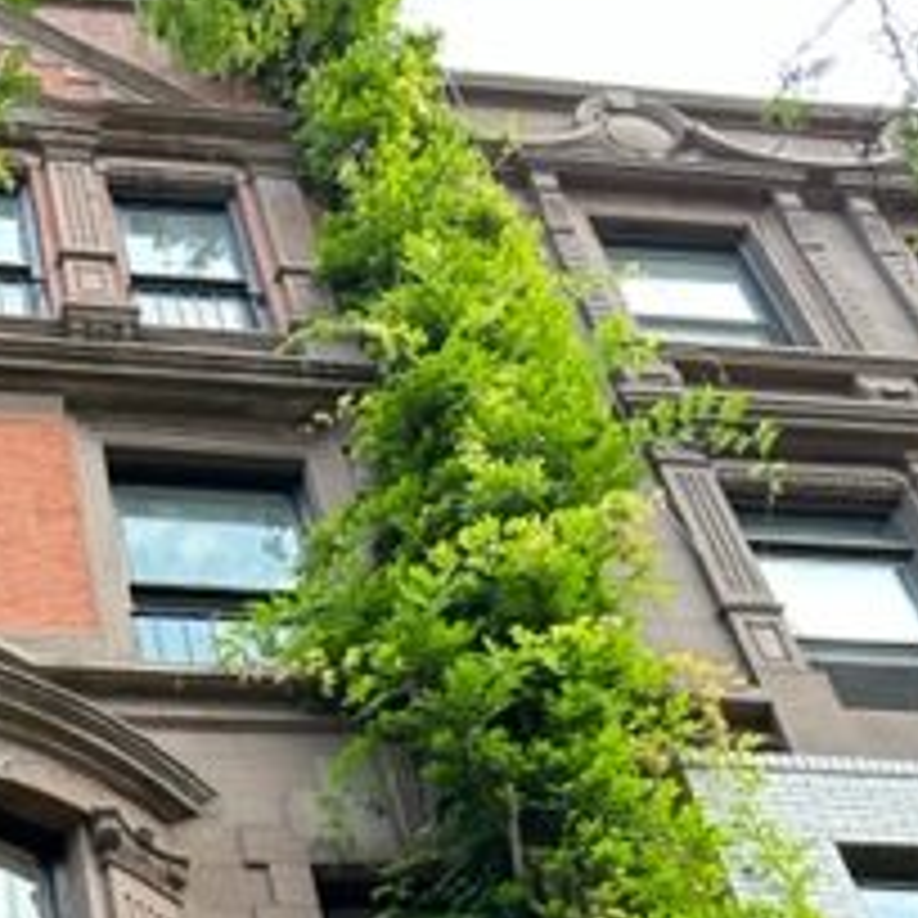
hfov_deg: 23.2
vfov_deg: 21.0
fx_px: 2160
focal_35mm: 72
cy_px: 1296
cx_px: 40
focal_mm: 5.7
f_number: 1.5
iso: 50
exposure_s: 1/295
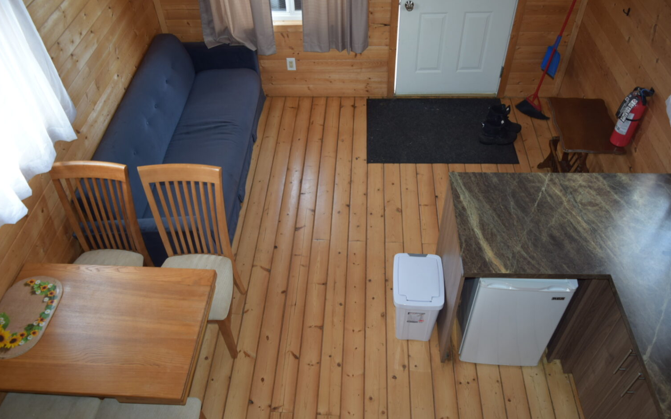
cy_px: 216
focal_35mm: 28
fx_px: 512
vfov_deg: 44.5
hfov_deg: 66.5
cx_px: 338
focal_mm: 18
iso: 280
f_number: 3.5
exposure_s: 1/60
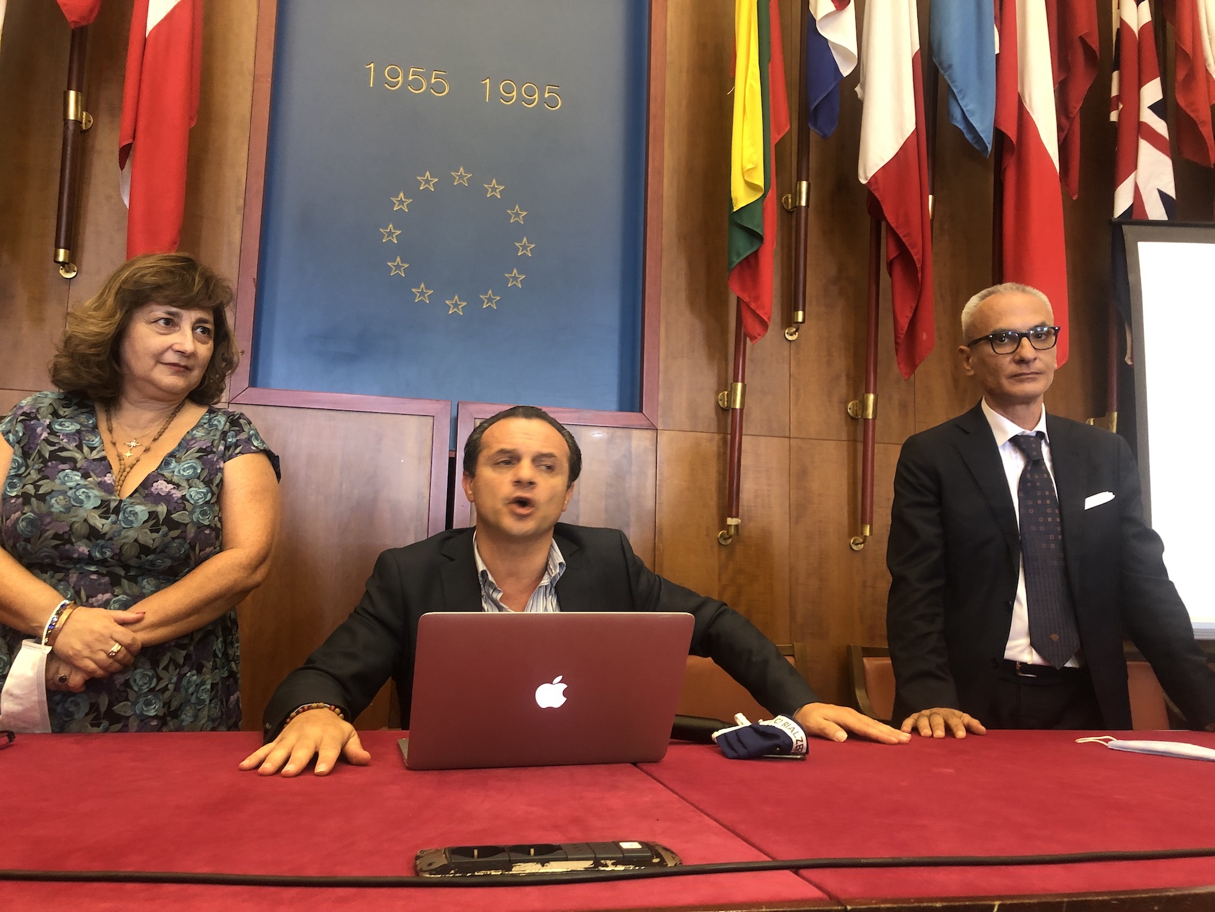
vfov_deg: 49.7
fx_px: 983
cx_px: 608
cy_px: 456
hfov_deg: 63.4
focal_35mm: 28
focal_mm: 4
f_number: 1.8
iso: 64
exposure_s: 1/17
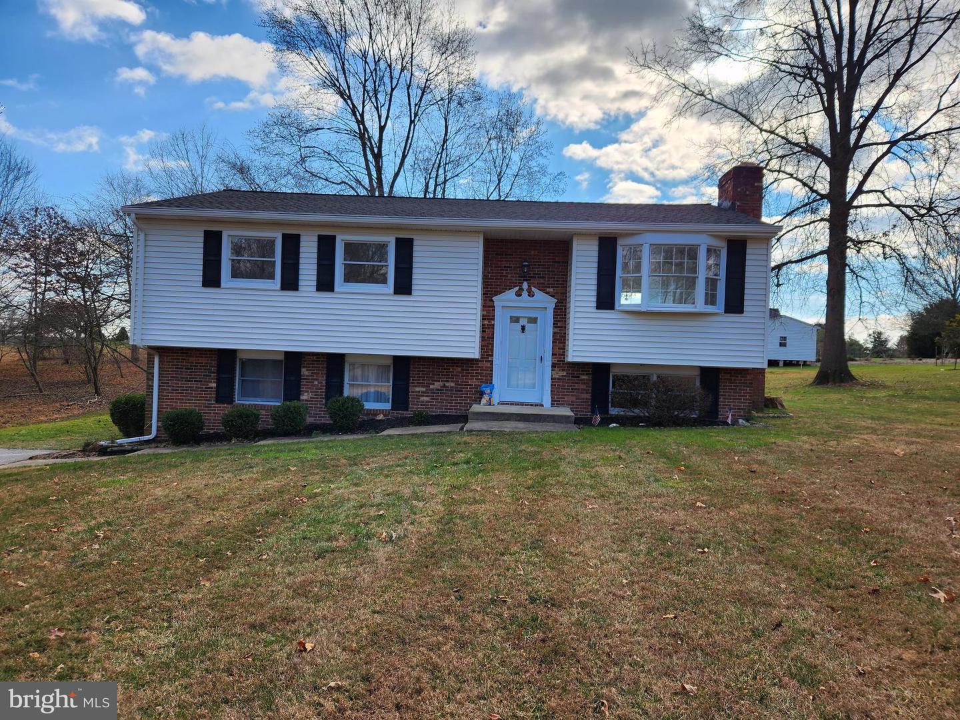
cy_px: 360
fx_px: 638
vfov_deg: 58.9
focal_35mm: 23
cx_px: 480
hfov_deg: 73.9
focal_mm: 5.4
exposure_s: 1/1114
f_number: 1.8
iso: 20
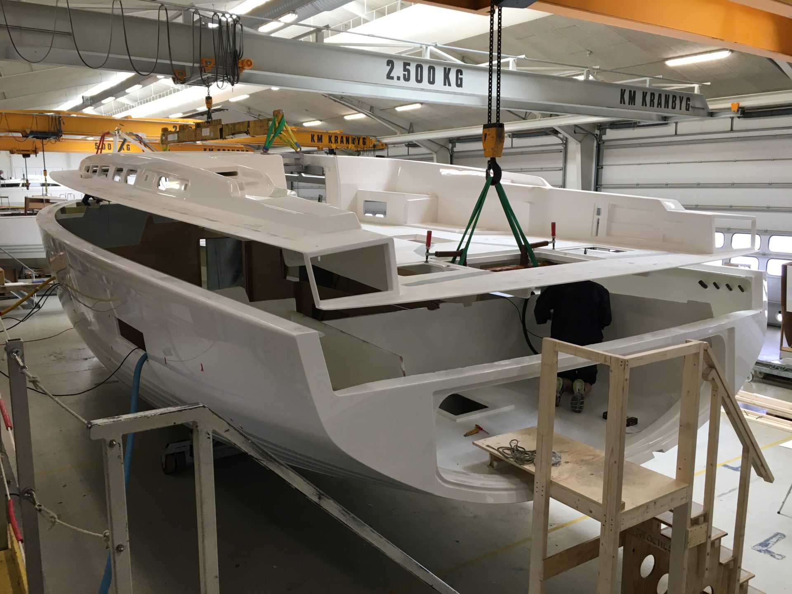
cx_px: 396
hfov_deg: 61.7
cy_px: 297
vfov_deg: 48.2
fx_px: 664
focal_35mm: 29
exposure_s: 1/33
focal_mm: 4.15
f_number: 2.2
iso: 32
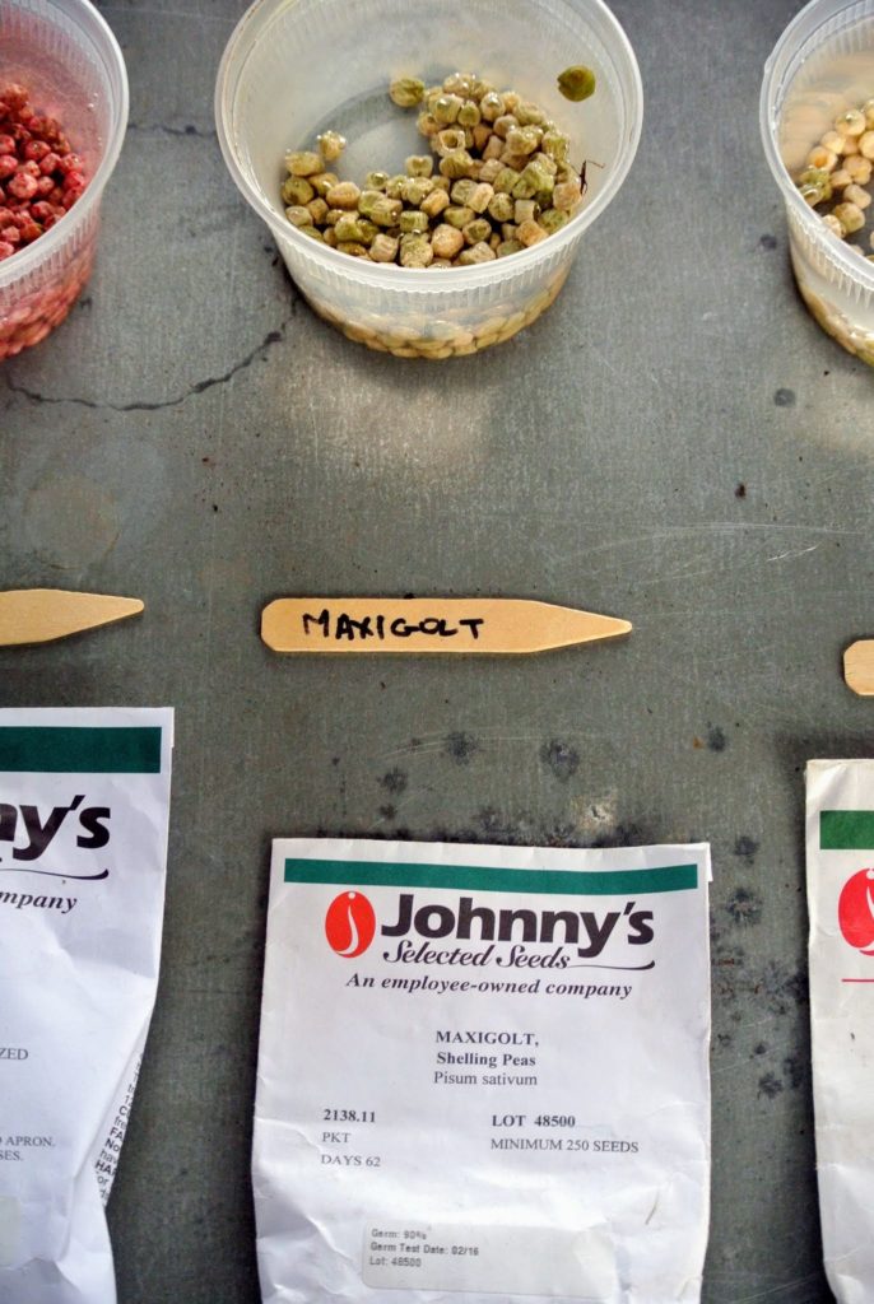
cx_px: 437
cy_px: 652
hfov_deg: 16.9
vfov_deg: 25.0
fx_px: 2940
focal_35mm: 81
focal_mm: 30
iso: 360
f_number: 3.8
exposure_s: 1/60
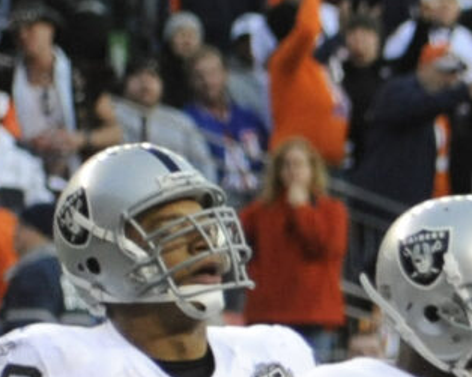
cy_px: 603
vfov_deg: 1.2
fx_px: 18155
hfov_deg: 1.5
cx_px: 1819
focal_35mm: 1300
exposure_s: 1/1000
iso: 2000
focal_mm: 170
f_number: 4.5
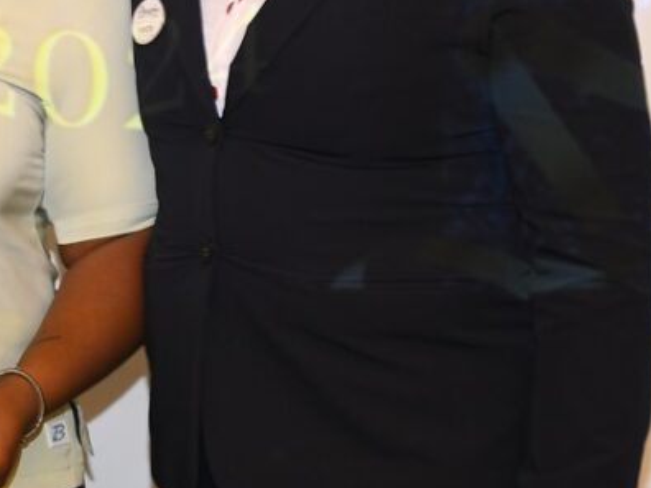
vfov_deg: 7.6
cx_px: -90
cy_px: 81
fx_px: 3648
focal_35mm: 194
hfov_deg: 10.1
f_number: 5.6
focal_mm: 52
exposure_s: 1/40
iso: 800
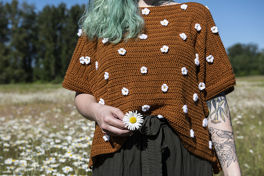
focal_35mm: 56
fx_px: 411
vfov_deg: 24.2
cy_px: 88
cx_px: 132
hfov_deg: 35.6
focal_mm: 56
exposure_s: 1/500
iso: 64
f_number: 5
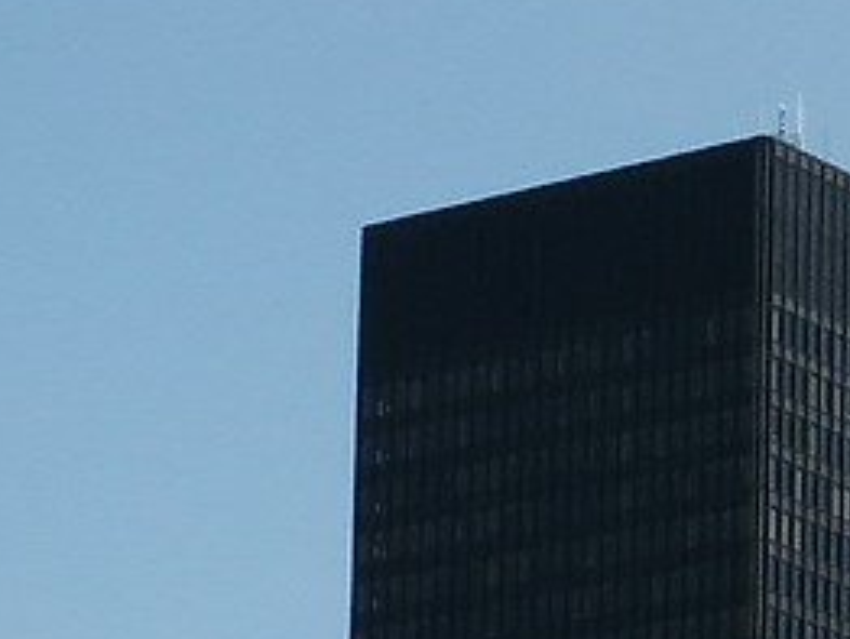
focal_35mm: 350
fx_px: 8602
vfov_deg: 4.2
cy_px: 1049
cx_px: 837
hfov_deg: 5.6
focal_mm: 20.88
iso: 64
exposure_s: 1/180
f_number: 8
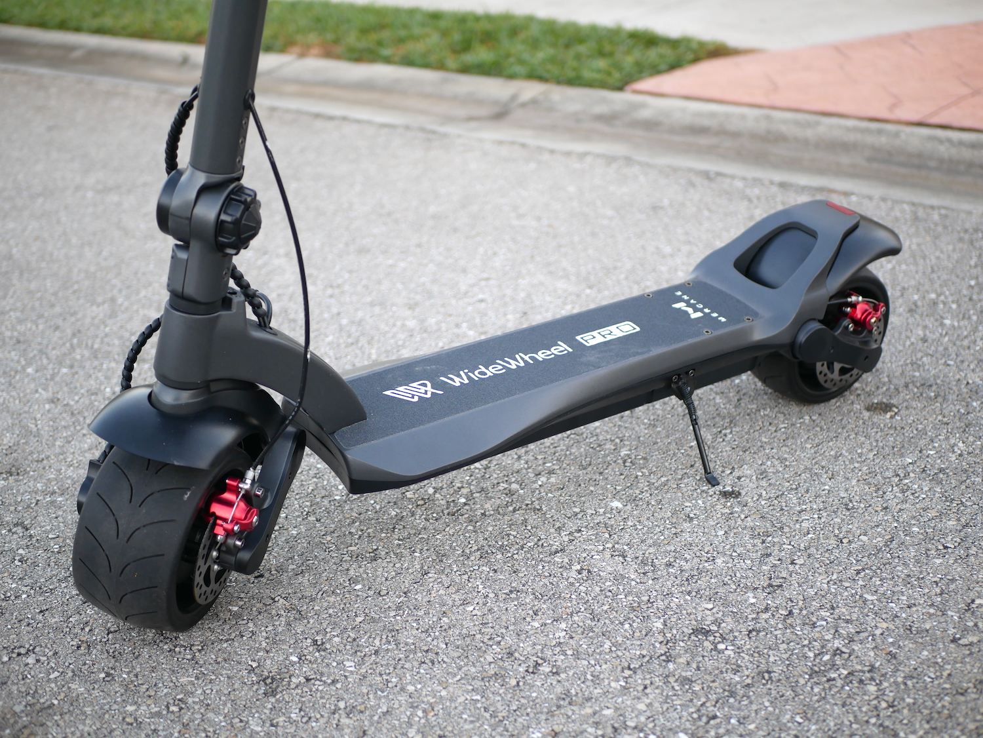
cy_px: 369
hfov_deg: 38.2
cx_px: 492
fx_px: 1420
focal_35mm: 50
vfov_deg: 29.1
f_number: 1.7
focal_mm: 25
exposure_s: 1/200
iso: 200
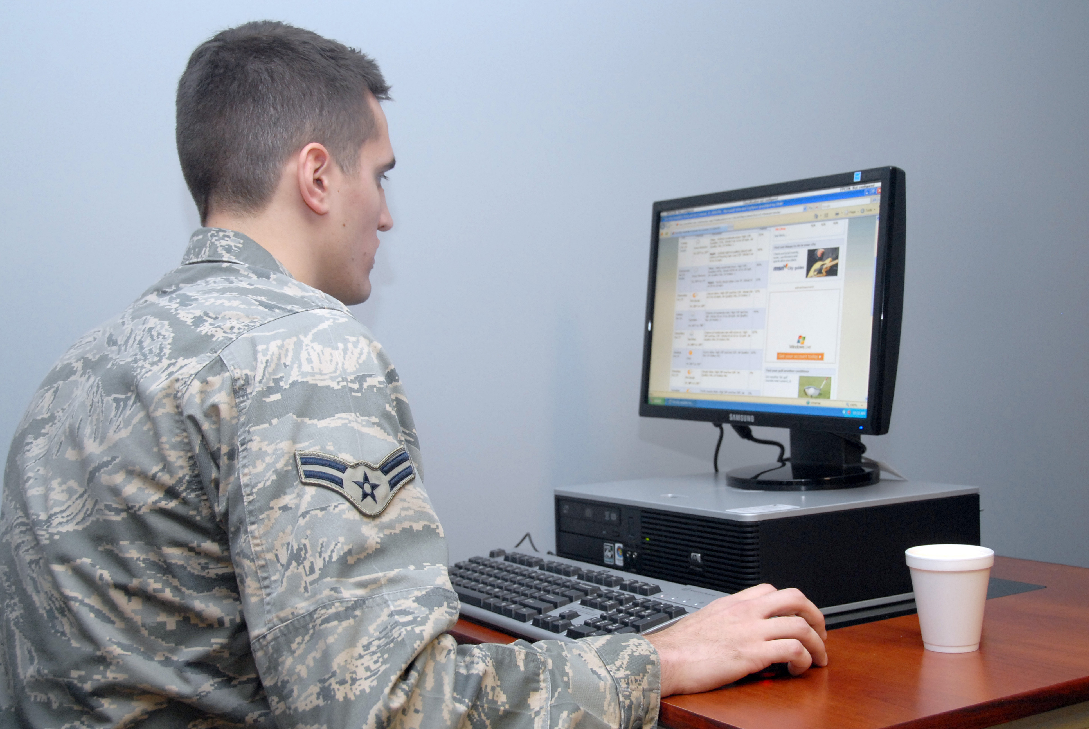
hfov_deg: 49.5
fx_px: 1181
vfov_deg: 34.3
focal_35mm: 39
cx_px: 544
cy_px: 364
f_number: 4
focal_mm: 26
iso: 400
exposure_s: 1/60
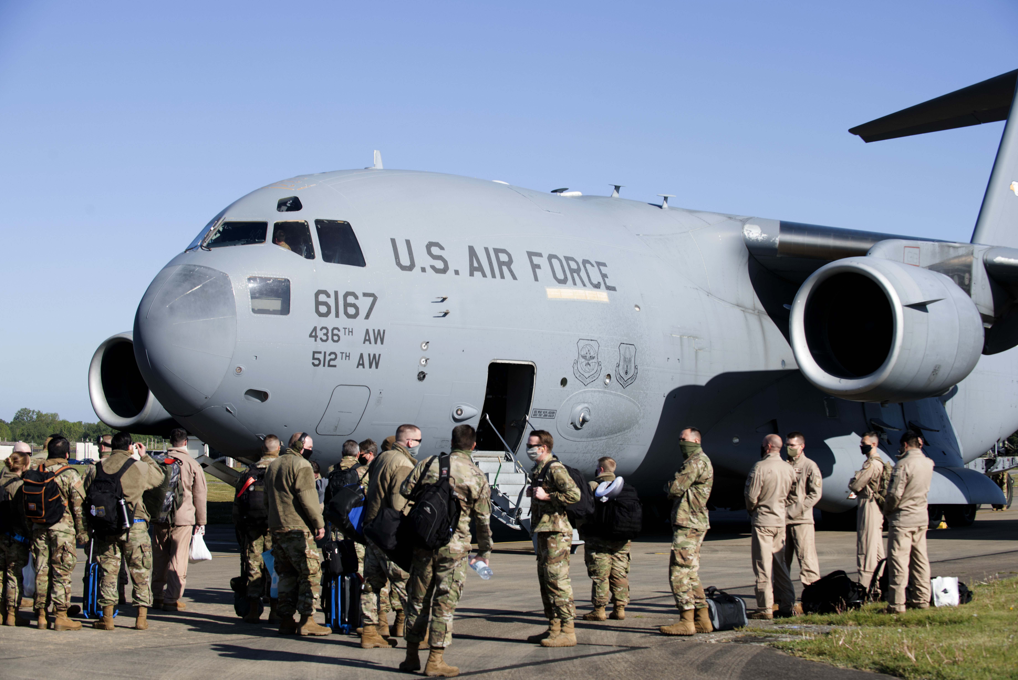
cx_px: 509
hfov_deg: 28.8
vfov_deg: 19.5
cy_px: 340
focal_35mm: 70
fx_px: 1980
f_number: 7.1
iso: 100
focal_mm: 70
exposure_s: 1/200
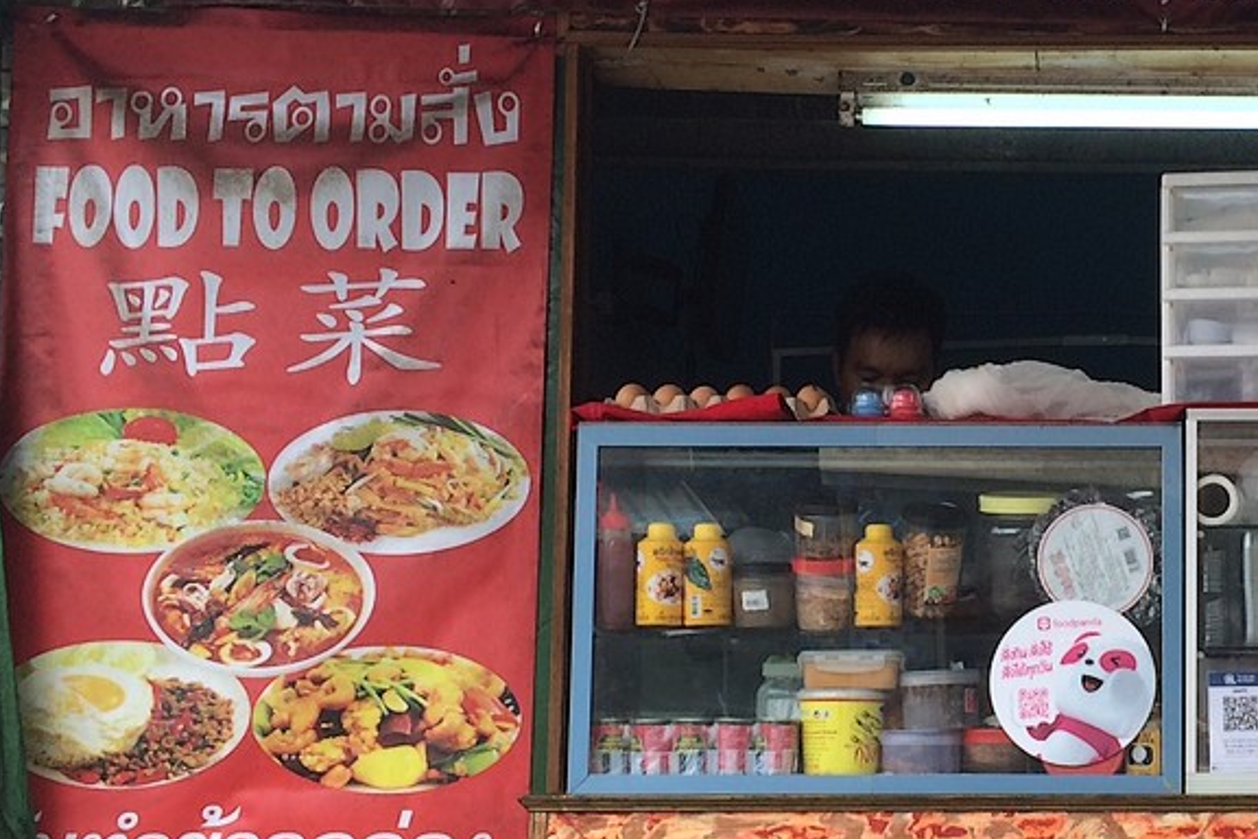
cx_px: 1138
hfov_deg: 28.9
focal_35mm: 67
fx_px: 2341
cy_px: 478
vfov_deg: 20.3
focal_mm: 4.15
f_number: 2.2
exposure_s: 1/313
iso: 32
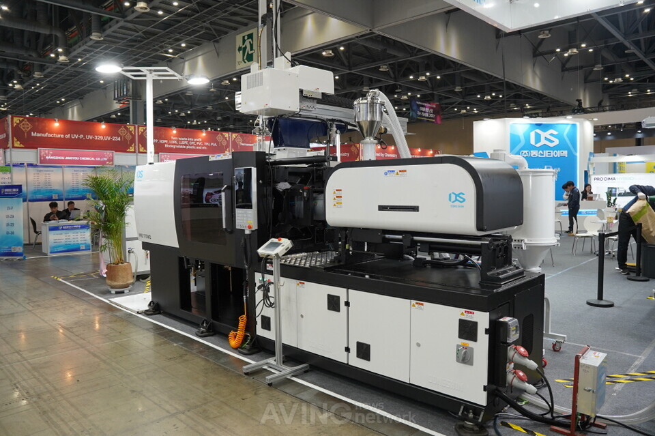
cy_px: 218
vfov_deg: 51.2
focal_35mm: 25
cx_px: 328
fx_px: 455
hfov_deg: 71.5
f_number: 4
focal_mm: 17
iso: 640
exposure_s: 1/160
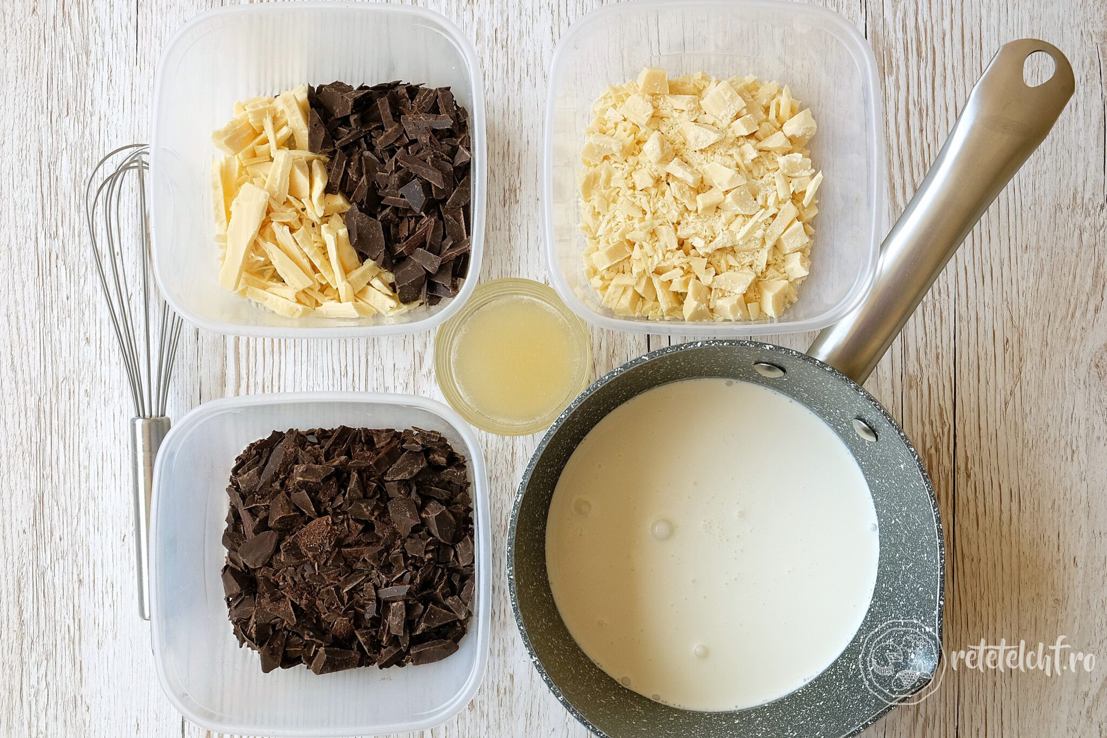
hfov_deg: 53.1
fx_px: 1107
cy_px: 369
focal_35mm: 36
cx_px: 554
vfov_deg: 36.9
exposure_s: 1/52
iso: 2500
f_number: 8
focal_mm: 24.3
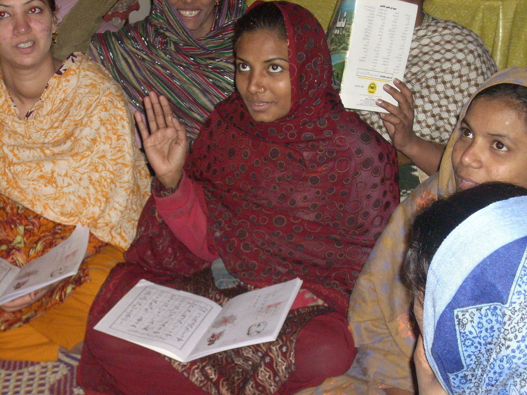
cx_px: 264
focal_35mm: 77
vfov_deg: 19.1
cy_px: 198
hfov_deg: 25.3
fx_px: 1172
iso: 400
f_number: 4.2
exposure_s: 1/60
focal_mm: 12.8
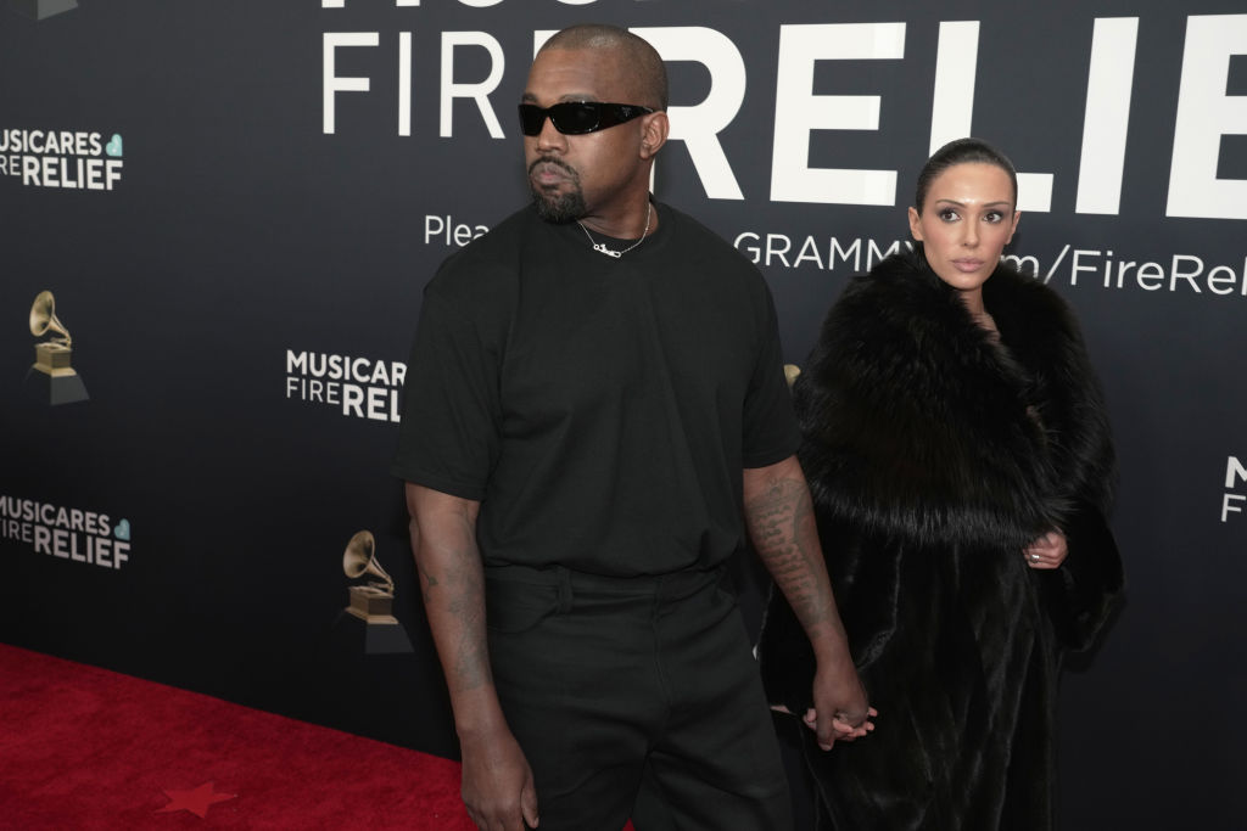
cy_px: 416
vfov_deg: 34.2
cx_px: 624
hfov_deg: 49.5
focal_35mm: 39
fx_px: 1351
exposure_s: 1/250
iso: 1000
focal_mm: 39
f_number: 6.3
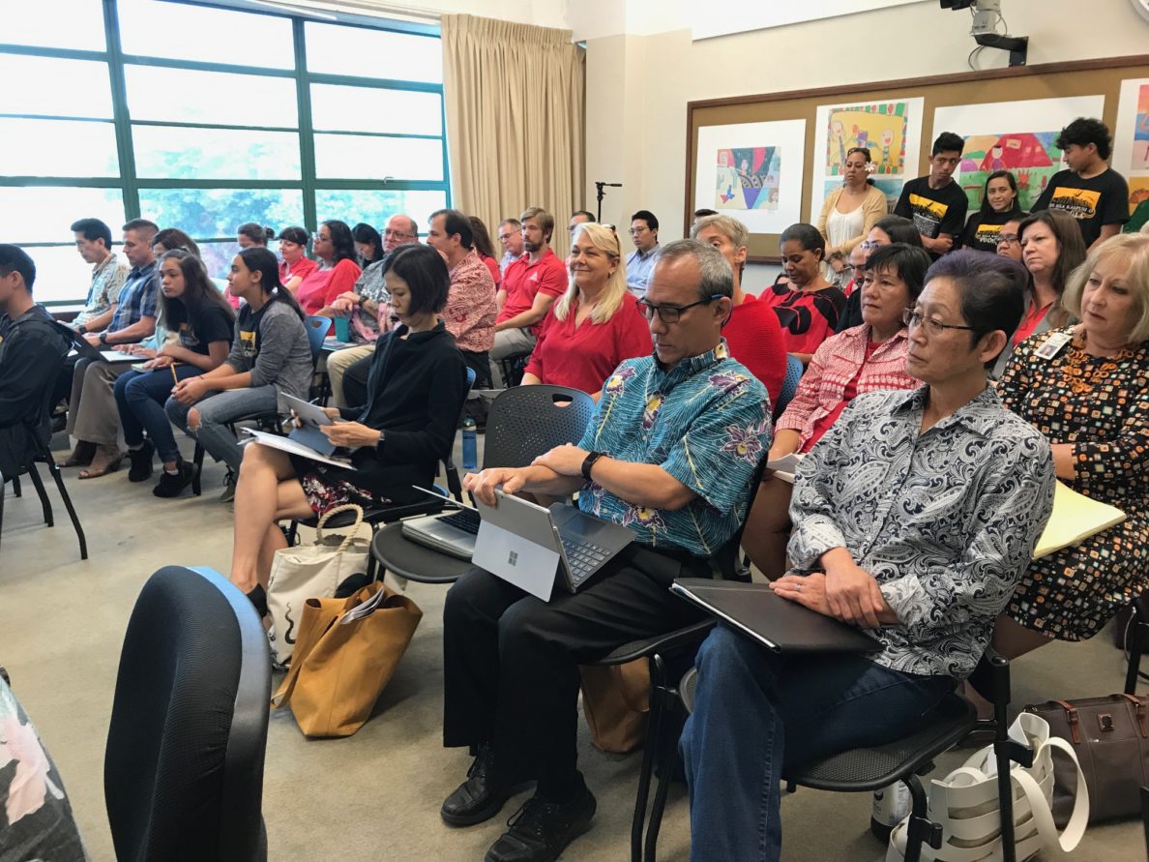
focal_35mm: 28
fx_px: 929
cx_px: 574
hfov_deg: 63.4
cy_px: 431
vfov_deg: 49.7
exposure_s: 1/30
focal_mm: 3.99
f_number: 1.8
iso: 32
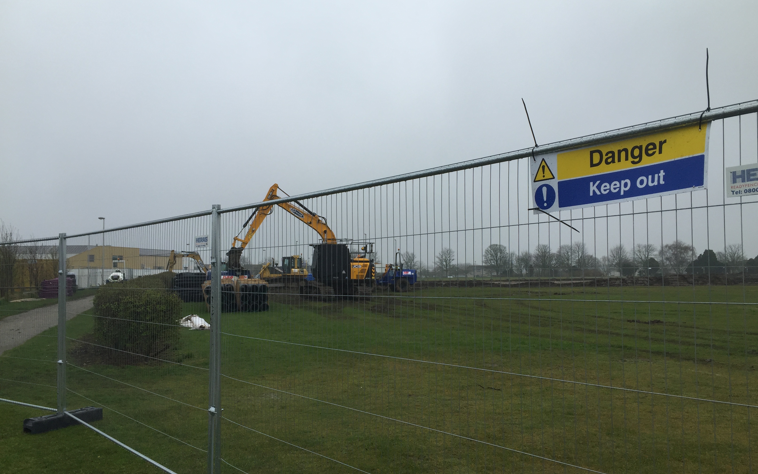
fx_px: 640
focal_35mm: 31
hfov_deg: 61.2
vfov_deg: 40.6
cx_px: 382
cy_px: 247
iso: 32
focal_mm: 4.15
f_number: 2.2
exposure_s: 1/471
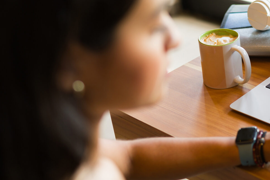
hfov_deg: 25.6
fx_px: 563
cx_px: 270
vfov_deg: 18.2
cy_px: 78
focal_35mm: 75
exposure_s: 1/160
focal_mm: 35
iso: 100
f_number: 2
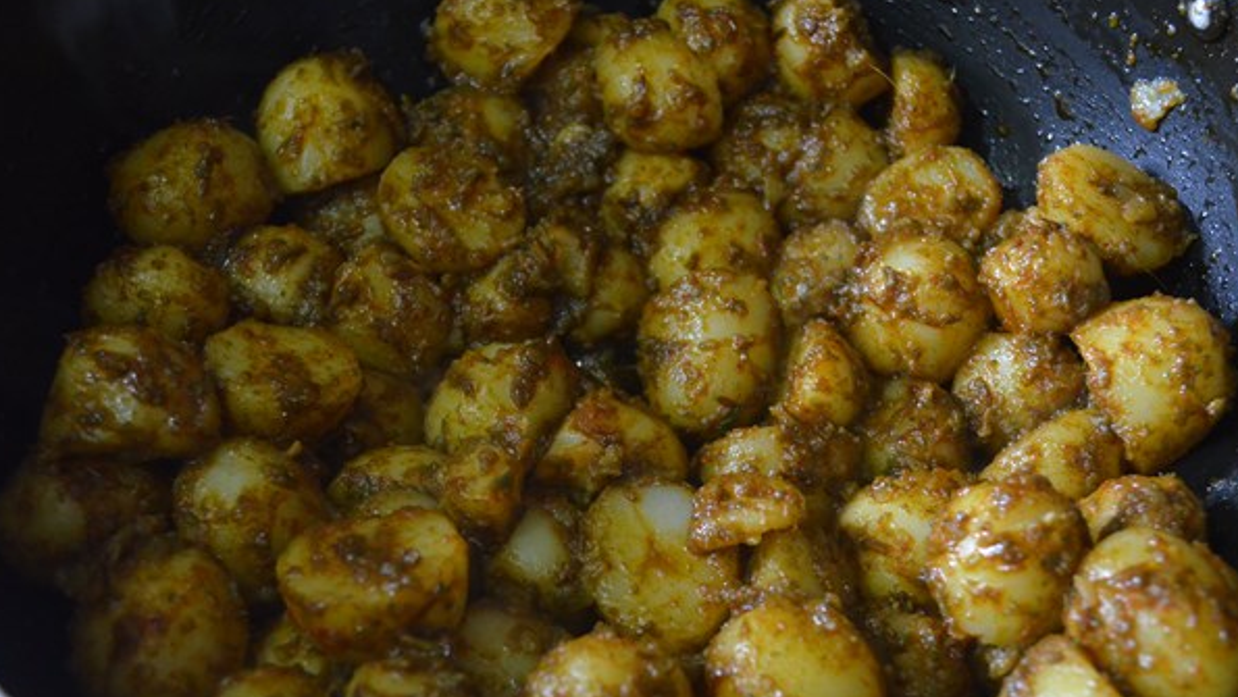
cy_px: 418
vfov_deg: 22.2
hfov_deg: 38.5
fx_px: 1773
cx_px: 637
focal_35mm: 54
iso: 3200
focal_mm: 32
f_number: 4.8
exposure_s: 1/30
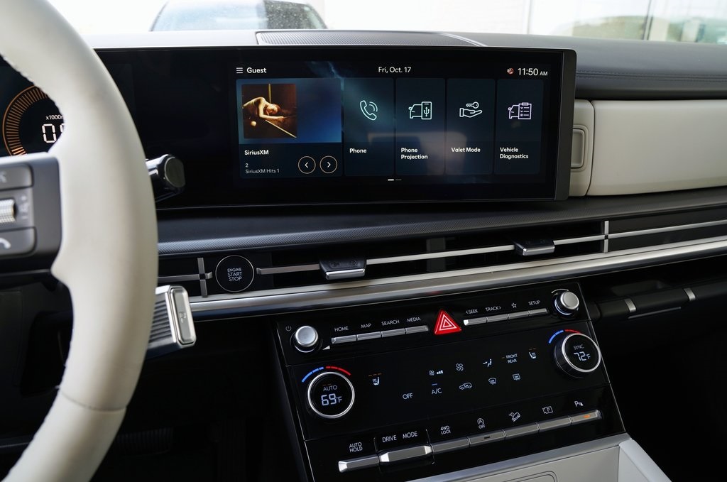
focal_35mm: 24
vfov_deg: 53.0
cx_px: 364
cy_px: 241
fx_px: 484
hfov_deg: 73.8
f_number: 7.1
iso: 250
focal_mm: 24
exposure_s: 1/30
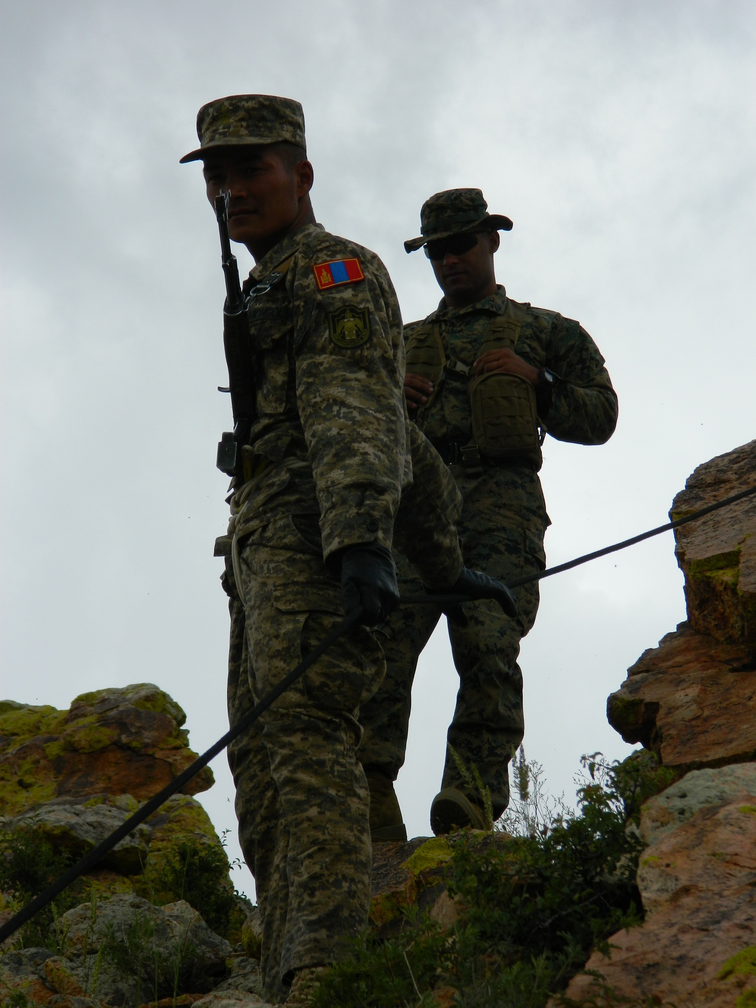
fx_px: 5154
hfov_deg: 8.4
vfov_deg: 11.2
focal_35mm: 177
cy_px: 504
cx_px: 378
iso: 80
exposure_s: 1/800
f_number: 5.1
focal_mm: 31.8
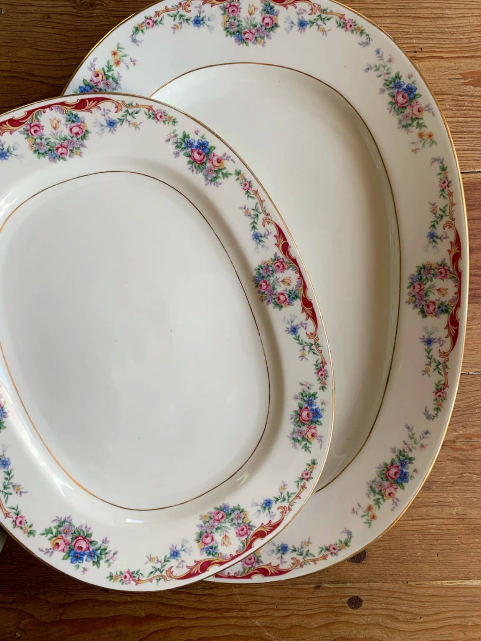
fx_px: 482
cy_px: 320
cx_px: 240
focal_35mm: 26
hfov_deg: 53.1
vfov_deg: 67.3
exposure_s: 1/121
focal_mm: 4.25
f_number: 1.8
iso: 64
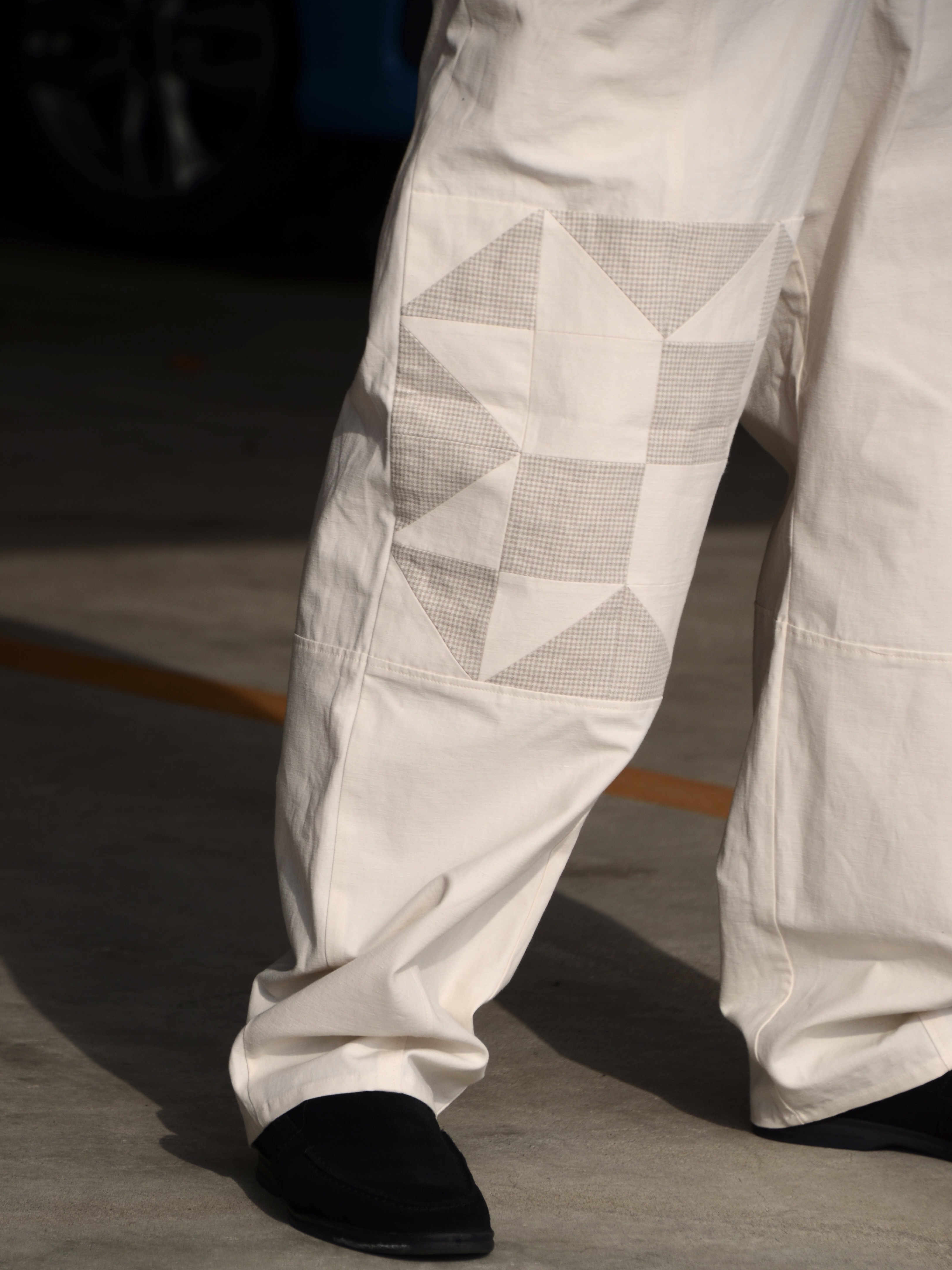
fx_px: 8088
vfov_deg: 9.0
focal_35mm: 221
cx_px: 475
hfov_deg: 6.7
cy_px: 672
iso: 125
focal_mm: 135
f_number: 6
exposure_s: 1/1250
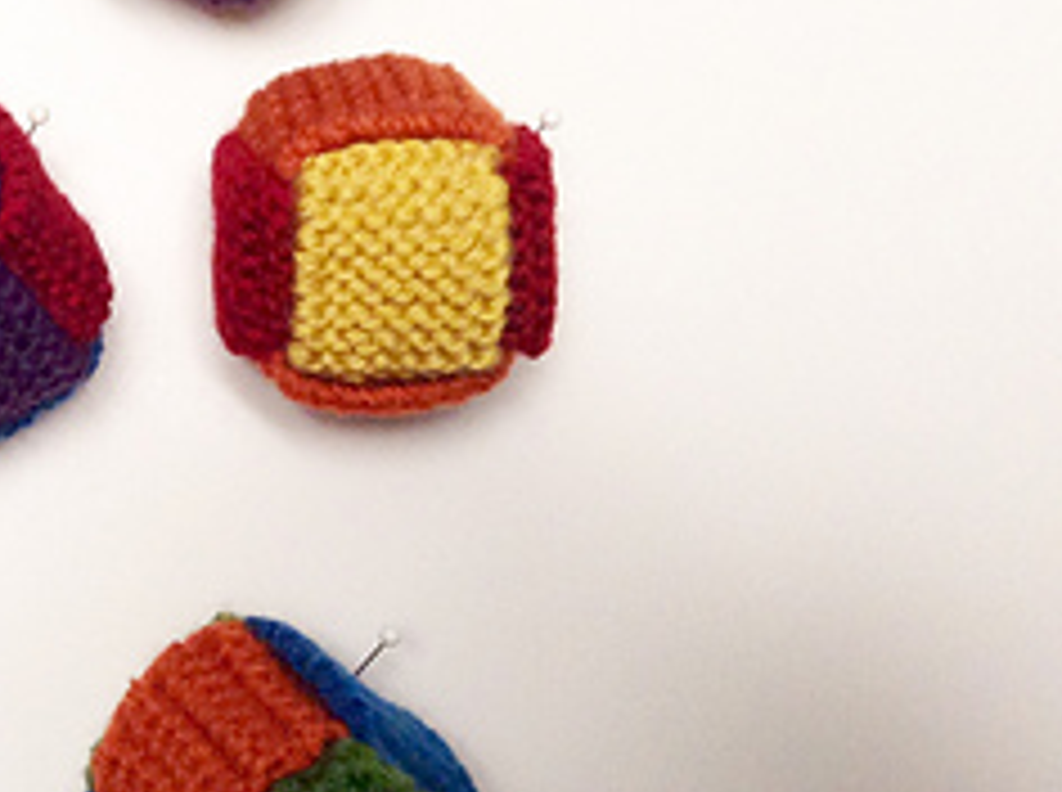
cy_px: 299
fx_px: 2143
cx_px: 27
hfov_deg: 26.5
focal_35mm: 70
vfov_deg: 20.9
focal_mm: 3.3
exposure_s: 1/24
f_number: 2.4
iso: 100
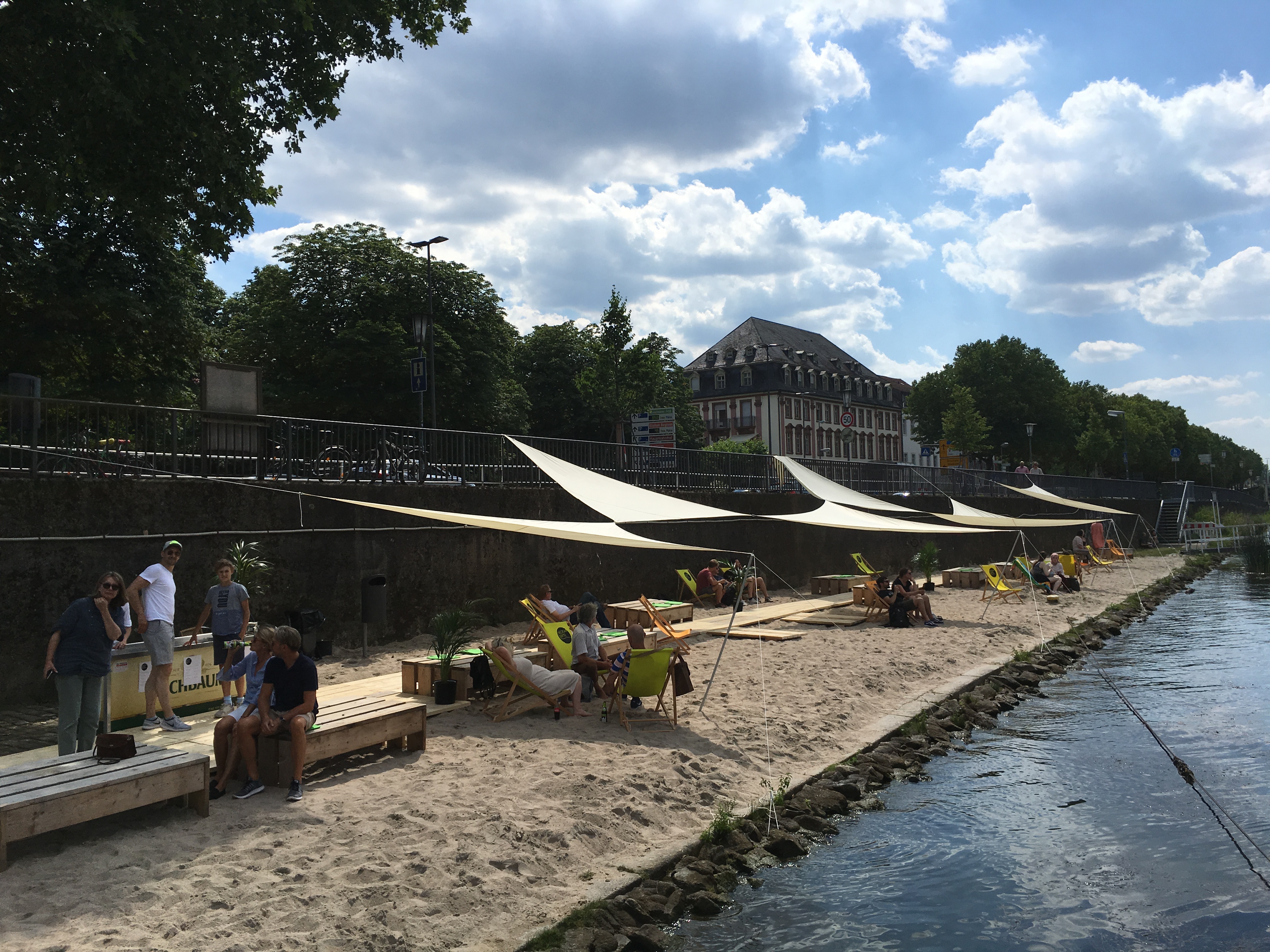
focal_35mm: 29
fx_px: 1064
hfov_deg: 61.7
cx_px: 635
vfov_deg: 48.2
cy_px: 476
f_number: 2.2
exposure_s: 1/3344
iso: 25
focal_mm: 4.15
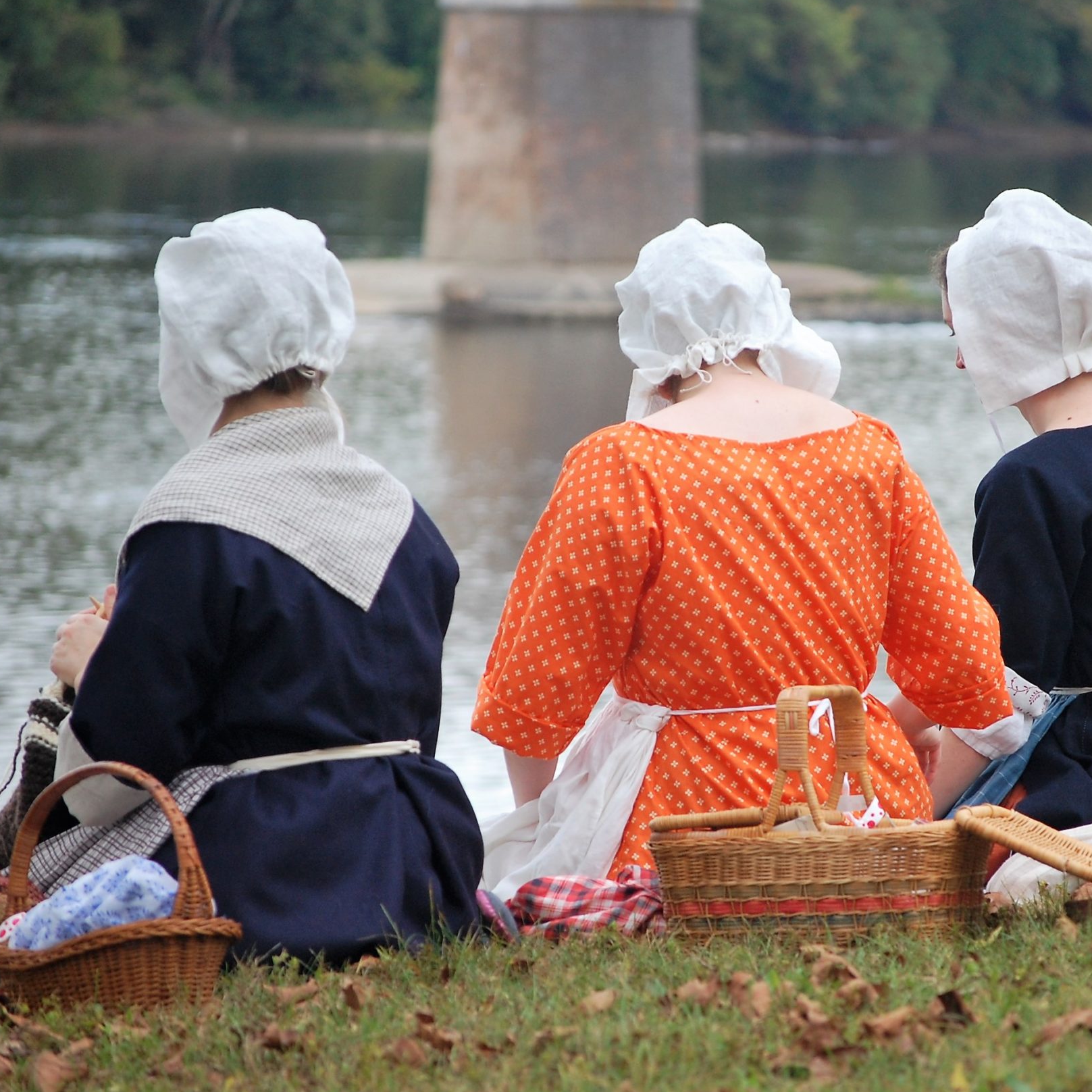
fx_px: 8637
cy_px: 556
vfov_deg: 7.2
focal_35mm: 242
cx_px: 759
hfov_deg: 7.2
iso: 400
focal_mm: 120
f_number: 5.6
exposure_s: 1/500
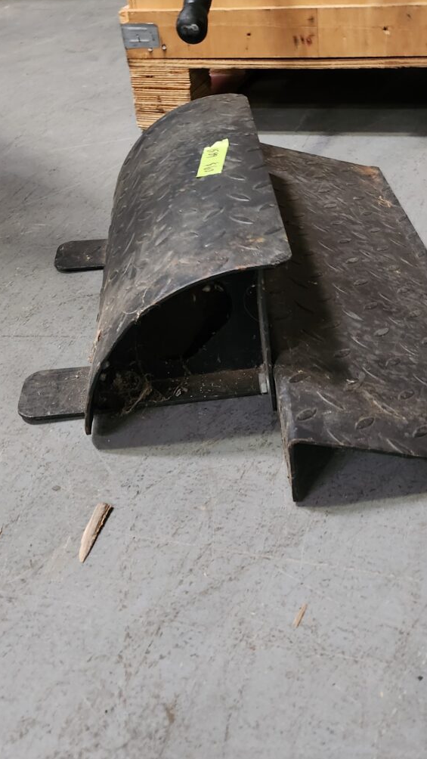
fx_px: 805
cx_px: 274
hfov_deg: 29.6
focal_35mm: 40
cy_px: 377
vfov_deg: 50.5
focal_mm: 5
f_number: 1.8
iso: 800
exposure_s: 1/24
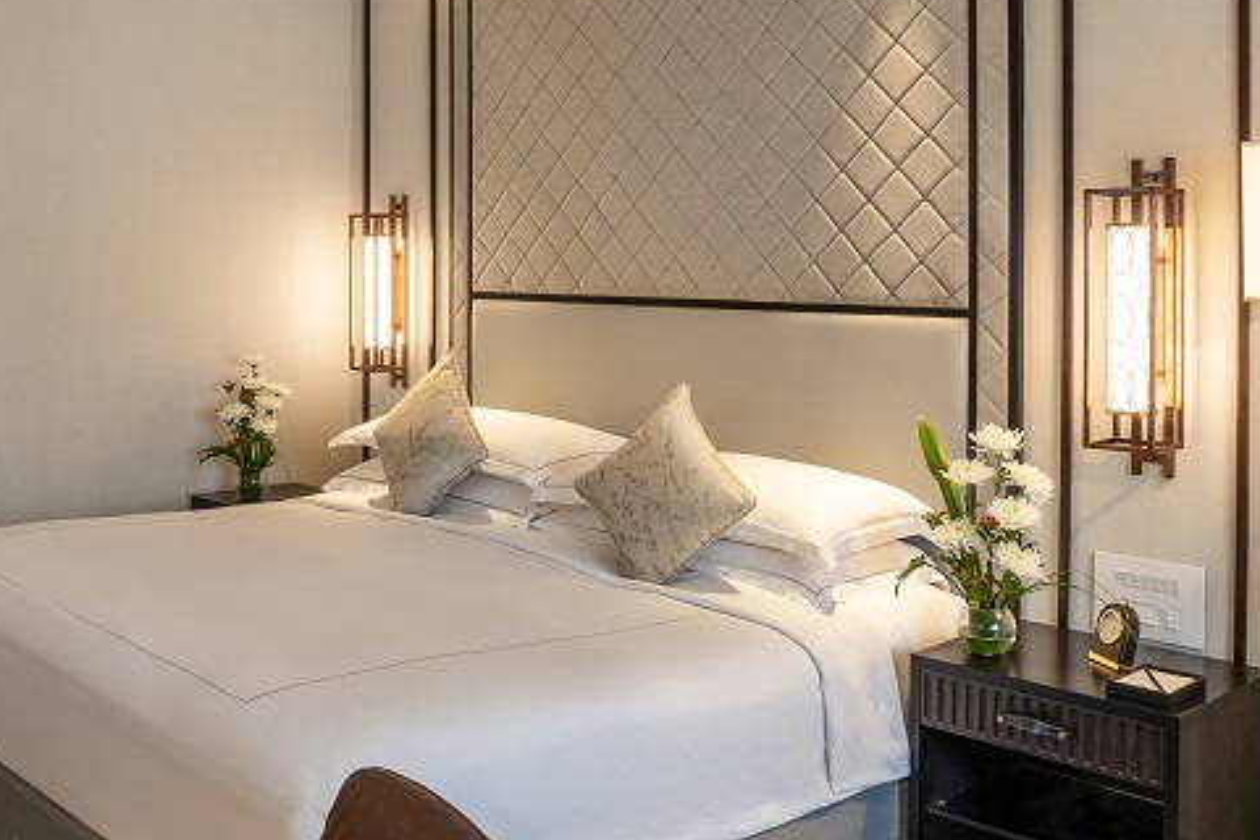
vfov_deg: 33.1
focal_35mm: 40
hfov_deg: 47.0
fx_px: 1400
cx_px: 341
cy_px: 276
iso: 500
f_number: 9
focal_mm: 16
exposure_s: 1/5
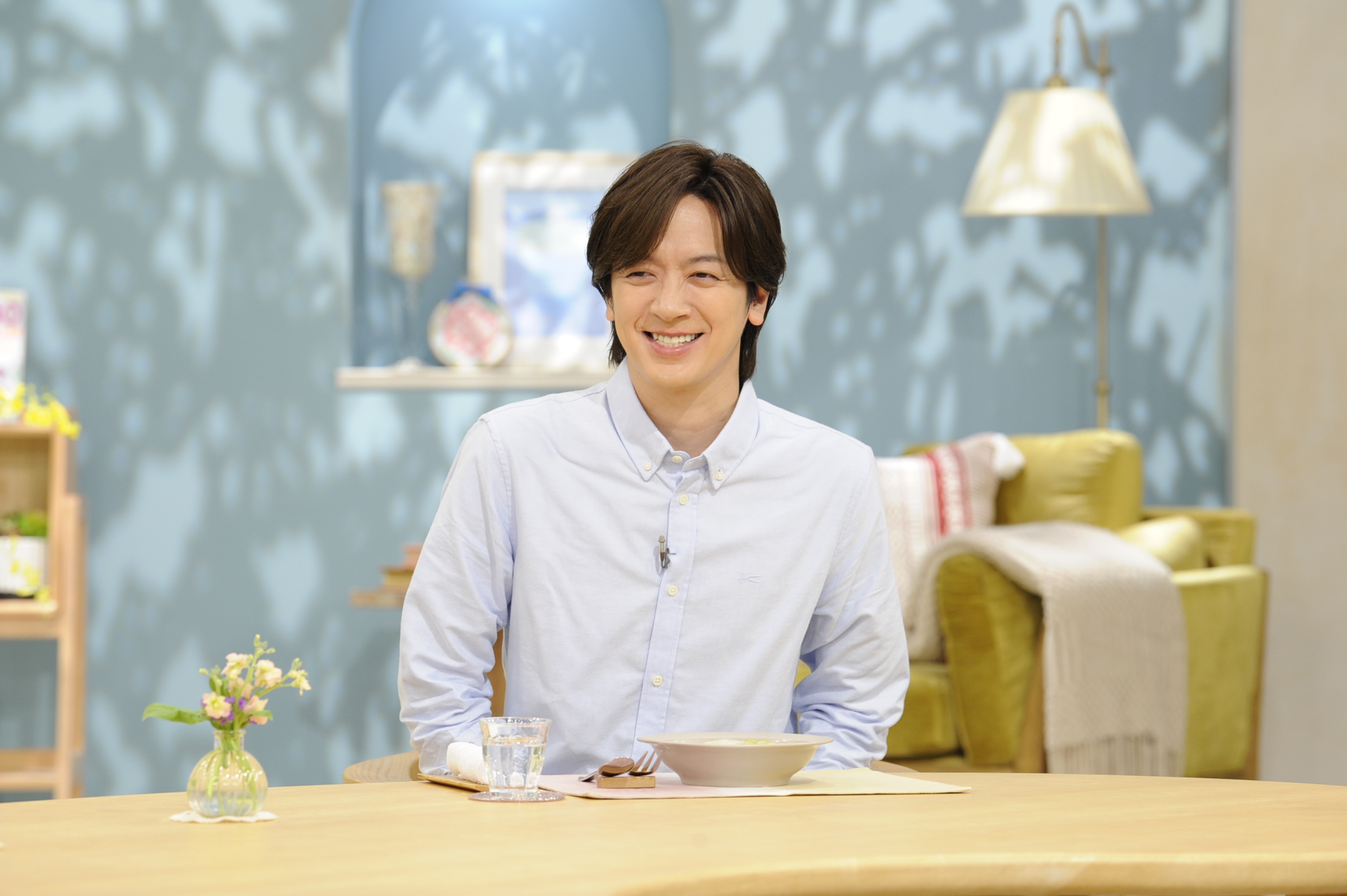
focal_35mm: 150
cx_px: 674
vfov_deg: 9.1
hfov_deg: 13.7
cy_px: 448
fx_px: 5609
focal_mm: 150
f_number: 5
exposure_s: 1/125
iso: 1600
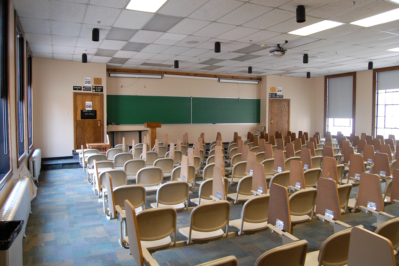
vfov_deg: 47.8
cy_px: 133
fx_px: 299
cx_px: 200
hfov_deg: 67.4
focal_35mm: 27
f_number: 6.3
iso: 800
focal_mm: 18
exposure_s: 1/13
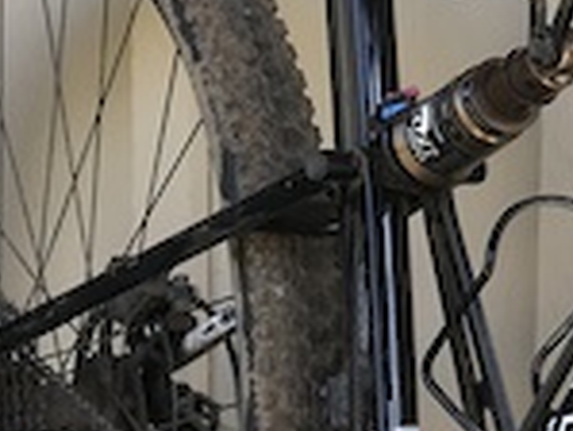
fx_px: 2485
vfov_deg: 9.9
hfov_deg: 12.7
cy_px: 158
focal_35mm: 150
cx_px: 765
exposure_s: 1/154
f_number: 1.8
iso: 20
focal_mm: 3.99
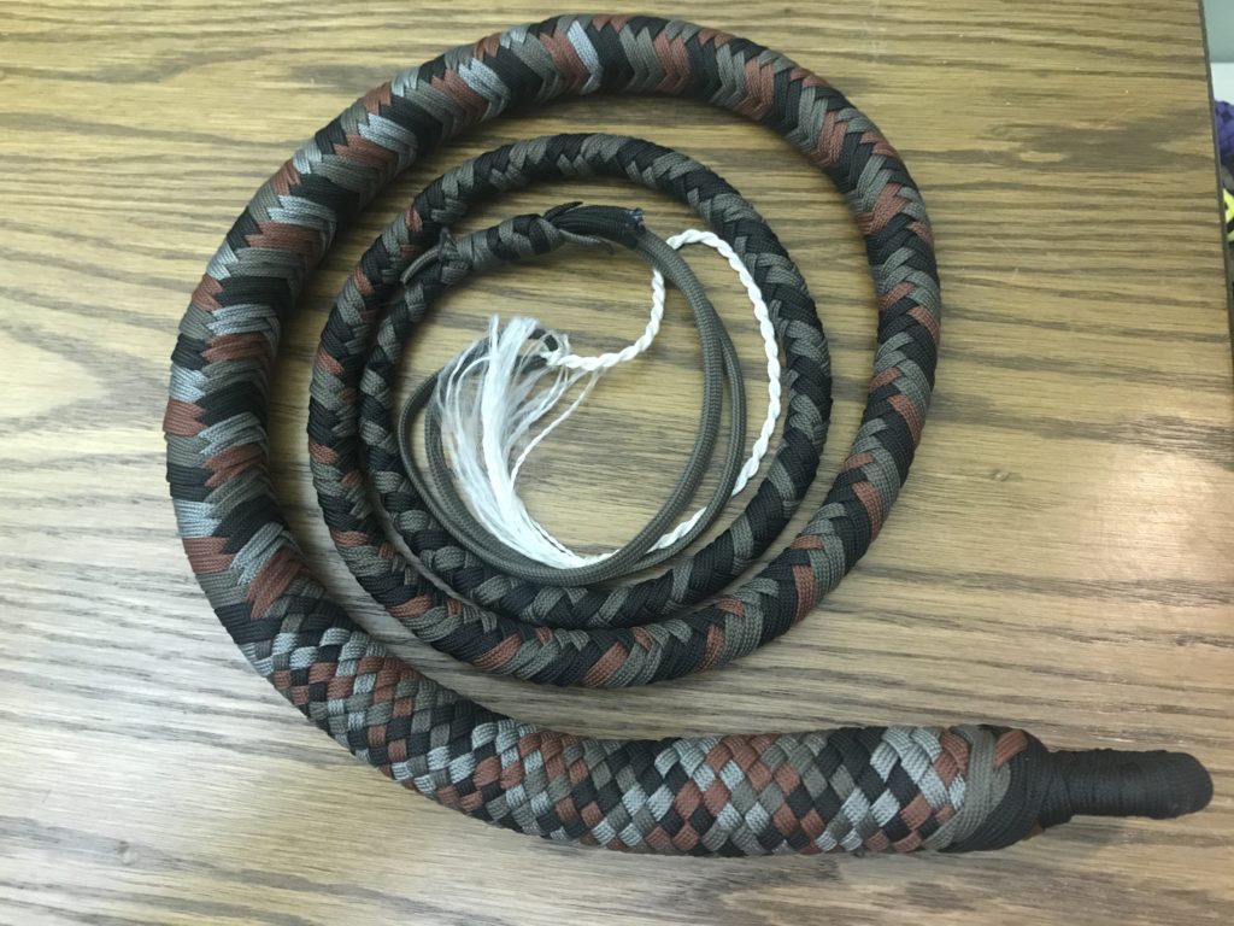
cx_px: 617
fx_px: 998
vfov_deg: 49.7
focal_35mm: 28
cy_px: 463
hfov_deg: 63.4
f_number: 1.8
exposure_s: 1/11
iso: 100
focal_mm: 3.99
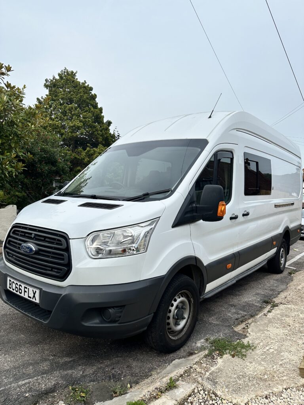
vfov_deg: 71.6
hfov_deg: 56.8
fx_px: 281
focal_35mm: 24
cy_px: 202
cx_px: 152
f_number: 1.78
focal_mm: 6.86
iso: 80
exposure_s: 1/2732
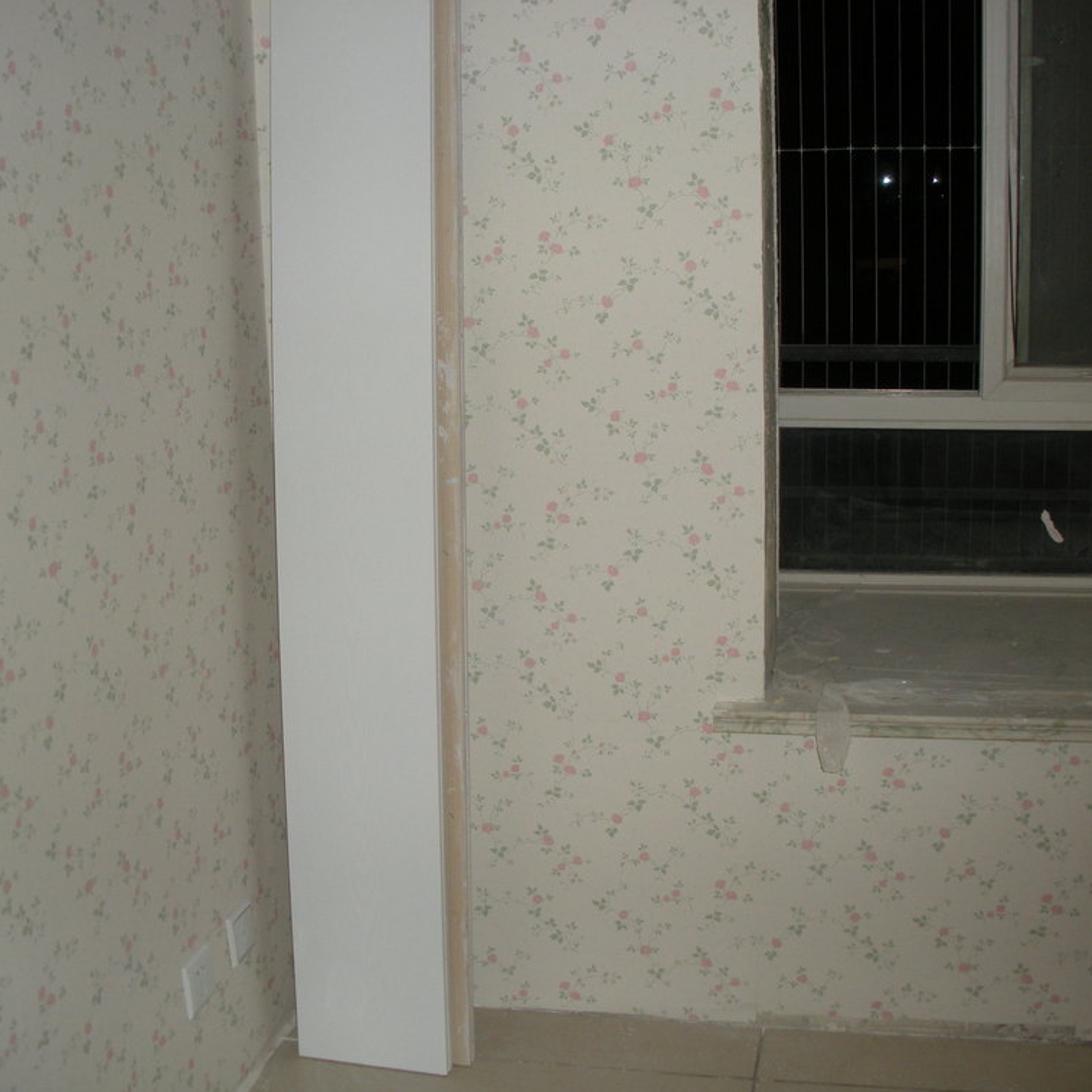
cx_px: 581
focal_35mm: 43
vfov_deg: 39.2
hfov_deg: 39.2
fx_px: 1535
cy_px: 540
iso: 122
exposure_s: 1/60
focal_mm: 6.3
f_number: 3.5
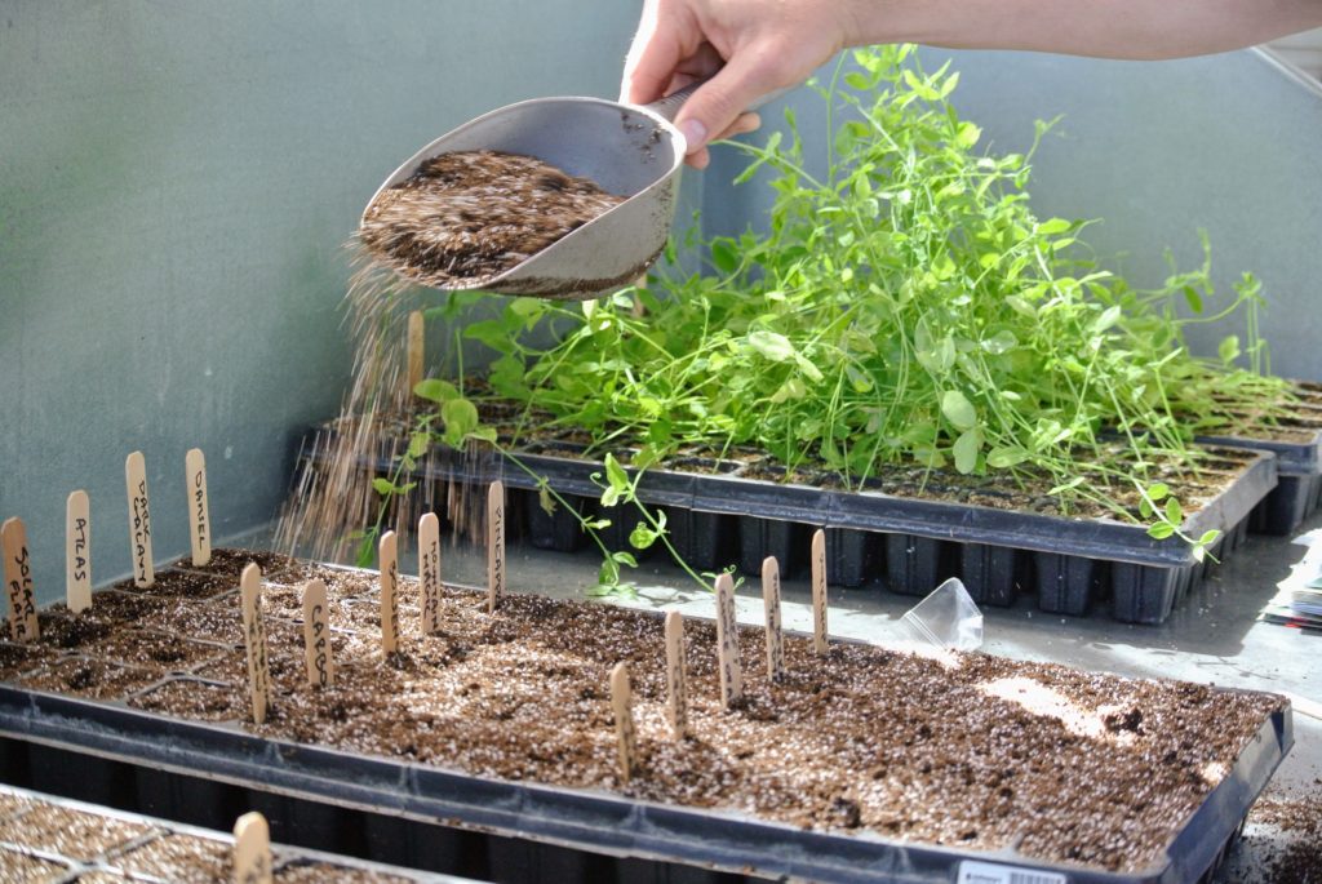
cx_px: 661
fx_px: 2977
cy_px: 442
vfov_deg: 16.9
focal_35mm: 81
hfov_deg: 25.0
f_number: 3.8
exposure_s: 1/60
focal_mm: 30
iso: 360
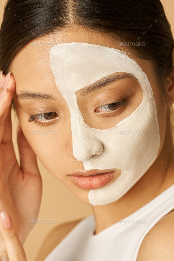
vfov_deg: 15.2
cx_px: 87
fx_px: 979
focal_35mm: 135
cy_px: 130
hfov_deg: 10.2
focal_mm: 90
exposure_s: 1/160
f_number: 5.6
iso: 320
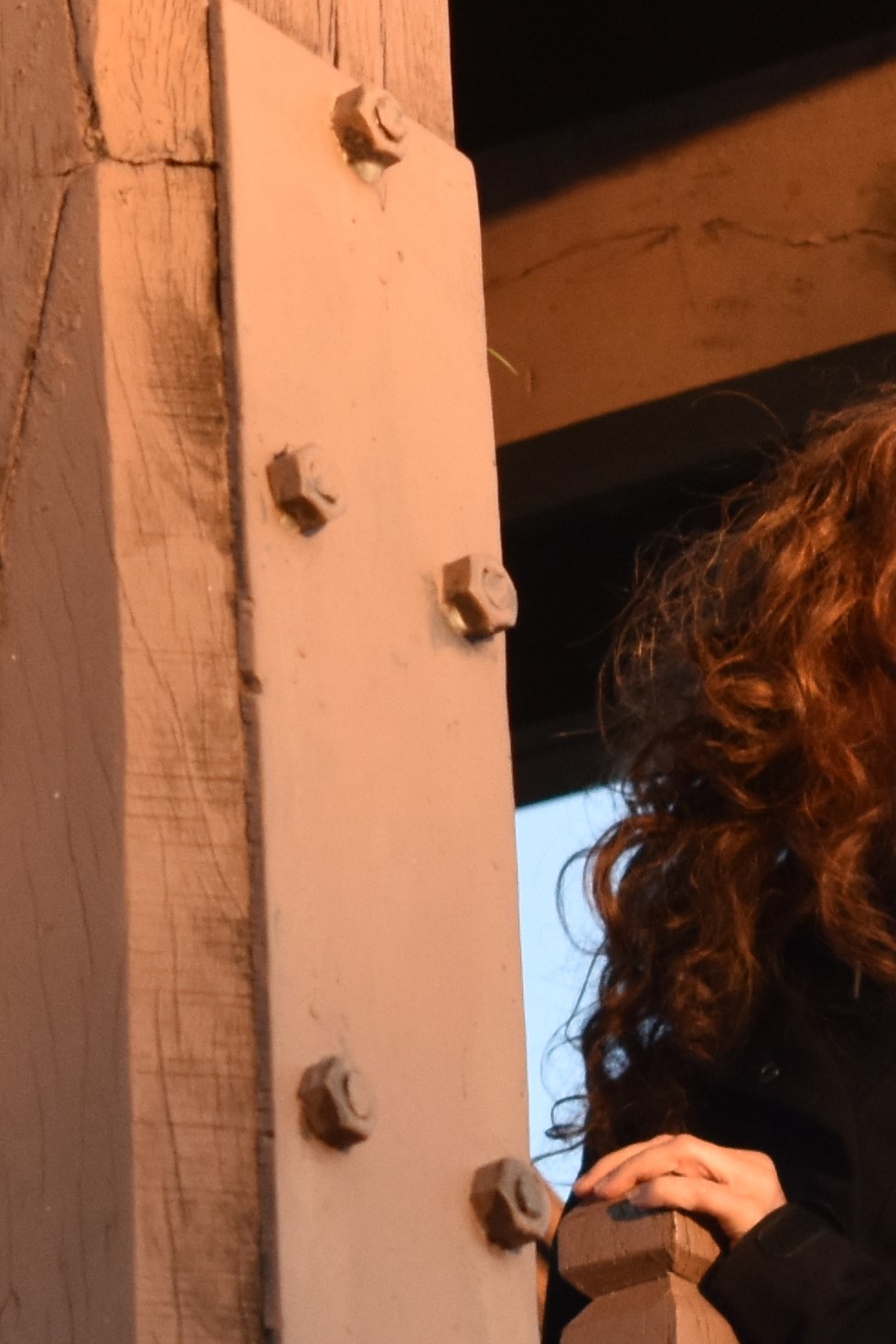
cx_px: 533
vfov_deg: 11.4
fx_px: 6757
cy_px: 669
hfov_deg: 7.6
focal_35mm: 181
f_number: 8
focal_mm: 80
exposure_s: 1/500
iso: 640
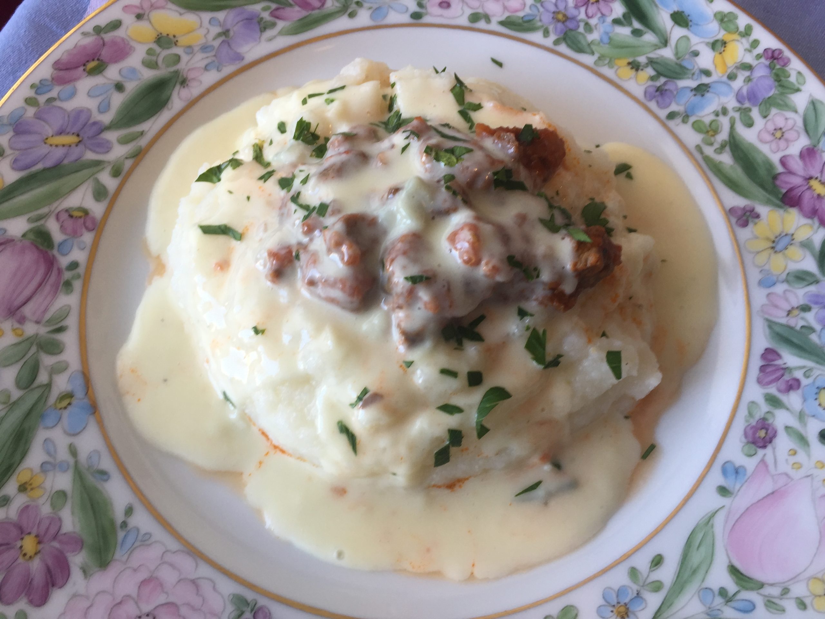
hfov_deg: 61.7
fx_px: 691
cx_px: 412
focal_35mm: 29
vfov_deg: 48.2
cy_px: 310
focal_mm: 4.15
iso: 32
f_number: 2.2
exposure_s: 1/50
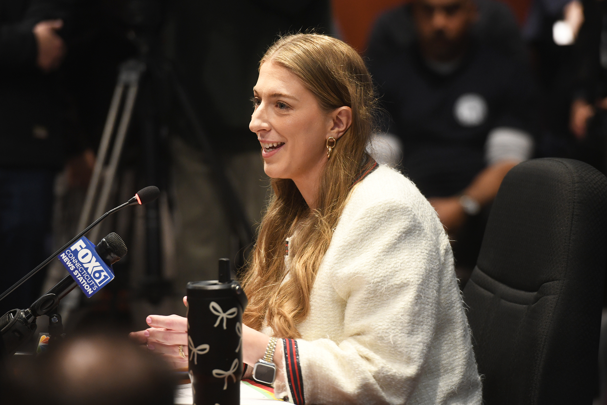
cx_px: 304
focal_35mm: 200
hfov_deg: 10.3
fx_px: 3372
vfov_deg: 6.9
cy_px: 202
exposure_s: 1/125
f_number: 4
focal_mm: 200
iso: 1600
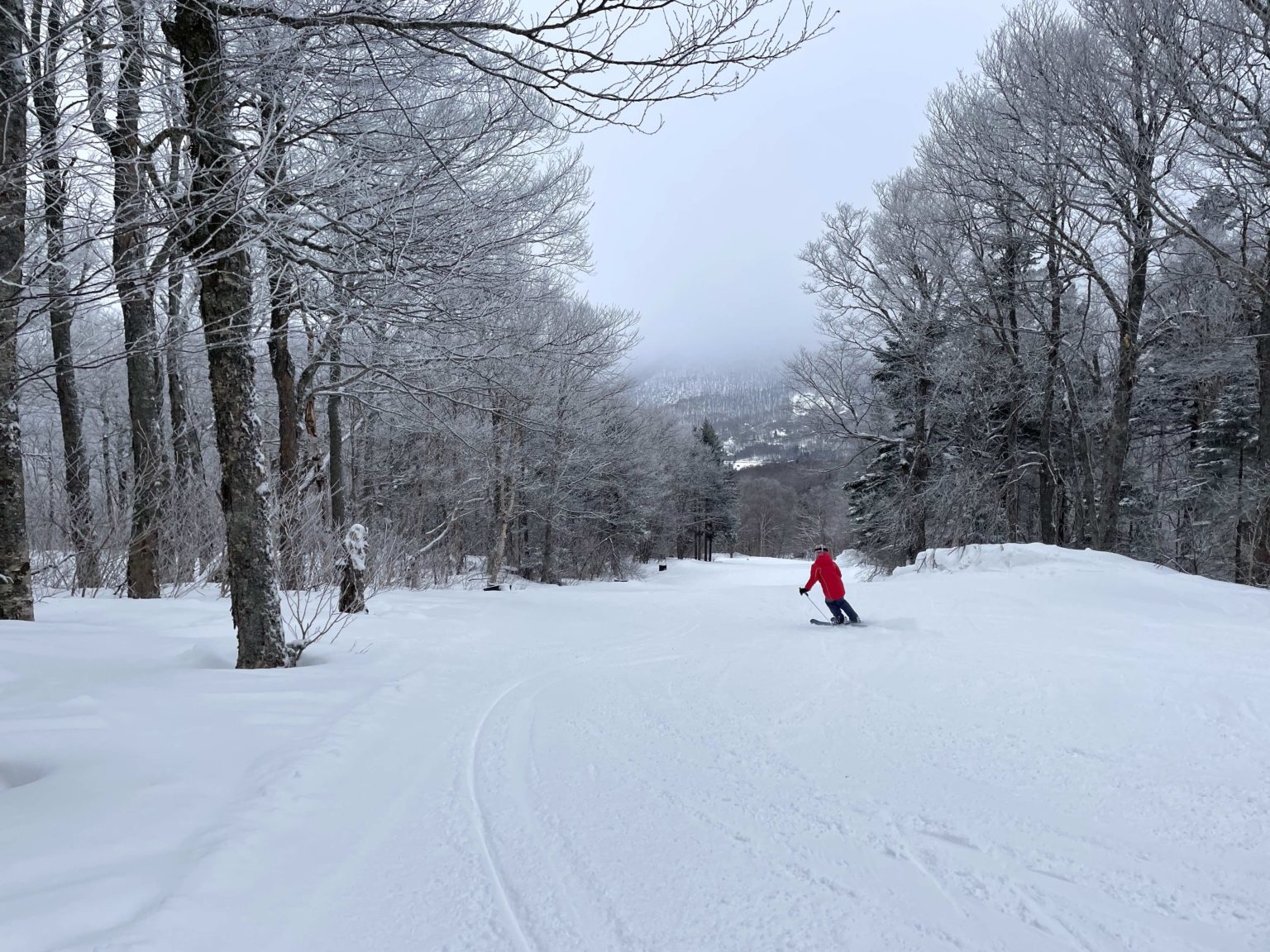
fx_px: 954
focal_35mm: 26
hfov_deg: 67.3
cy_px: 476
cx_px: 635
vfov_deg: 53.1
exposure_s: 1/1147
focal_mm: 4.2
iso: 32
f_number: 1.6
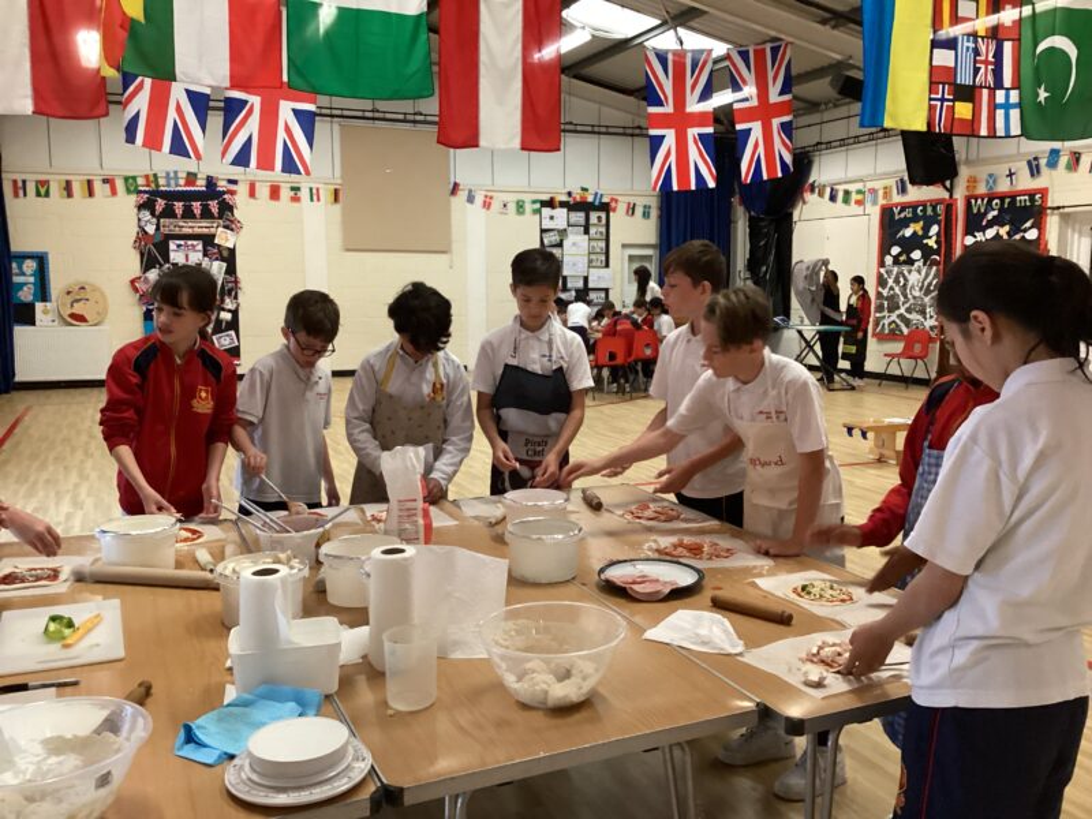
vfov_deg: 45.4
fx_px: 978
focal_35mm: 31
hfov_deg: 58.4
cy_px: 410
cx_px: 546
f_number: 2.4
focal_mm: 3.3
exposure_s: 1/50
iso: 320
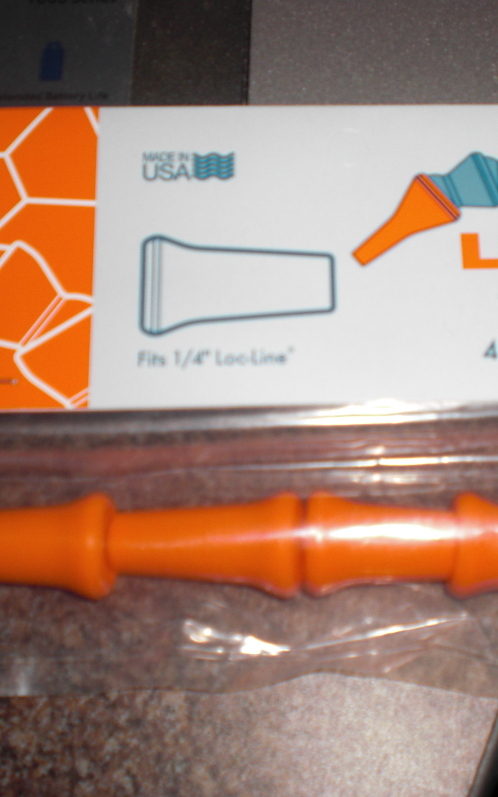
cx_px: 338
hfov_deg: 23.8
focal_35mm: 54
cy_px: 398
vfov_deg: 37.5
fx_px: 1173
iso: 64
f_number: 3.1
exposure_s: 1/60
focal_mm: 6.3
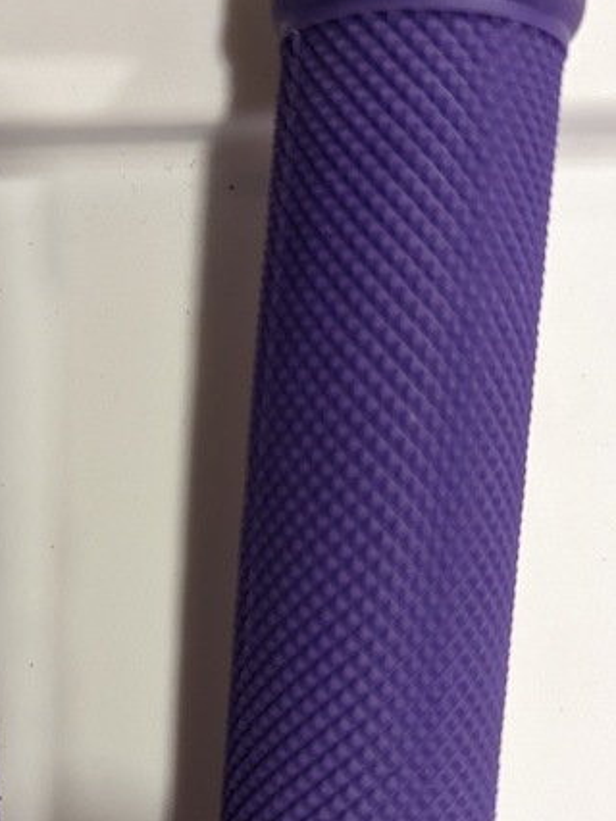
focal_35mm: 45
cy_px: 471
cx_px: 141
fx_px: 1068
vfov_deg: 42.0
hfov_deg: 31.5
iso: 2065
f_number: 1.85
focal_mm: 6.81
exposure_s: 1/60
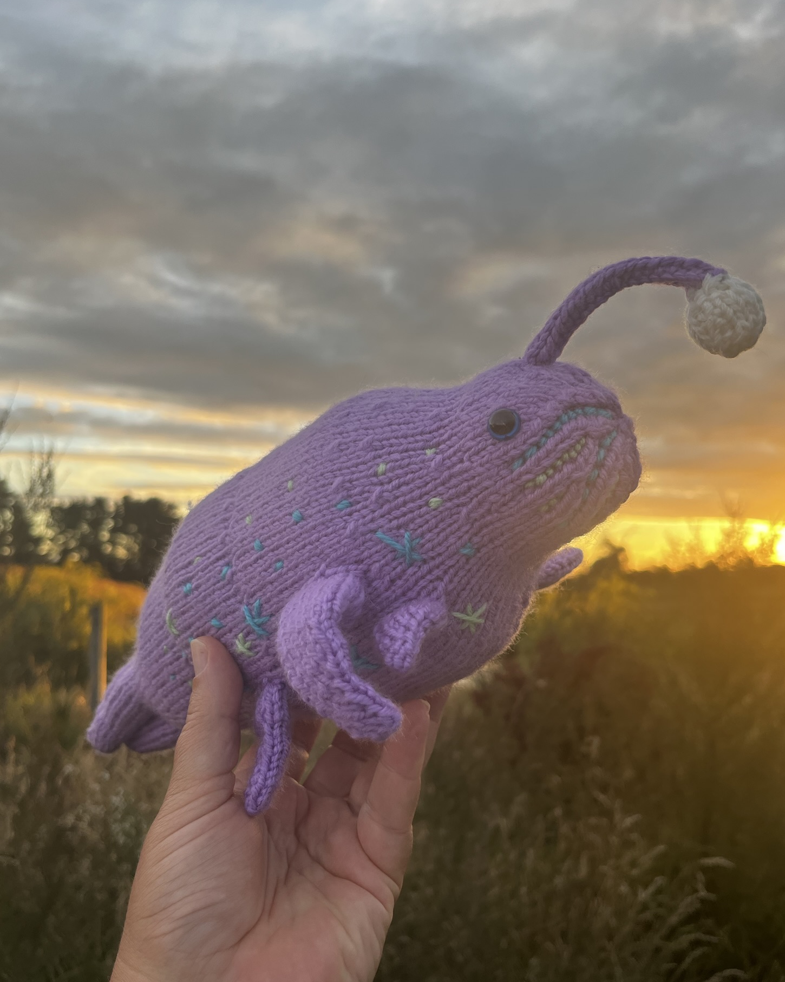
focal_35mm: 28
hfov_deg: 51.5
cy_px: 511
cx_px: 389
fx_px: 813
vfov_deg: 62.2
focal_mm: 5.1
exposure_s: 1/459
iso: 50
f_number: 1.6
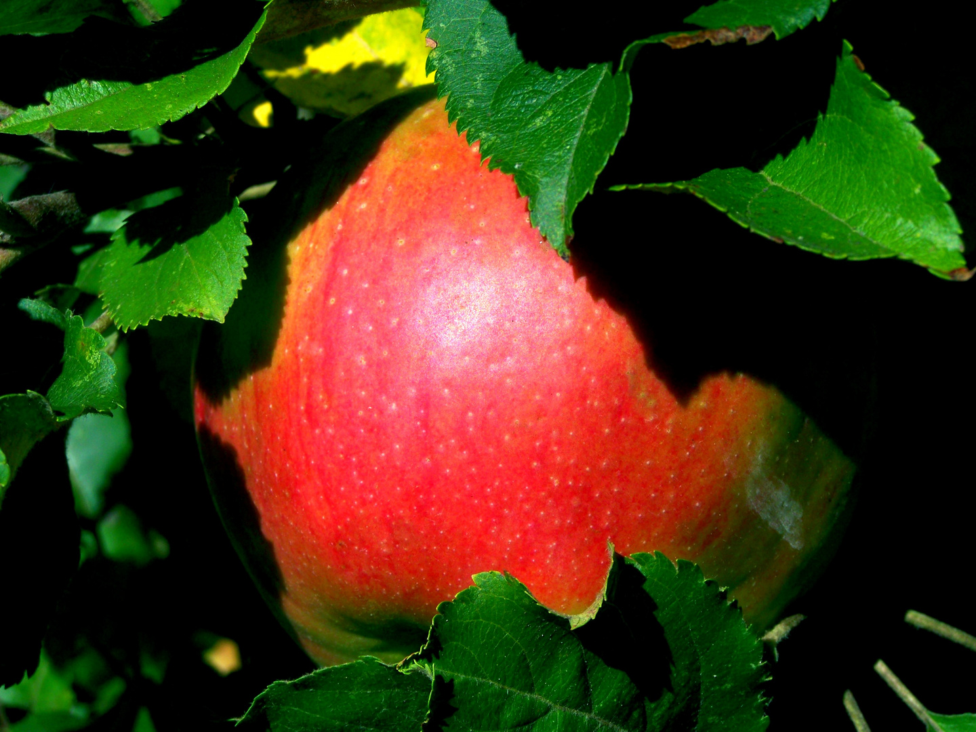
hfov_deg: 18.5
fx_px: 2989
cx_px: 488
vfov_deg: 14.0
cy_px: 366
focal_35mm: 106
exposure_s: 1/500
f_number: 4.5
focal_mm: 17.5
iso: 64
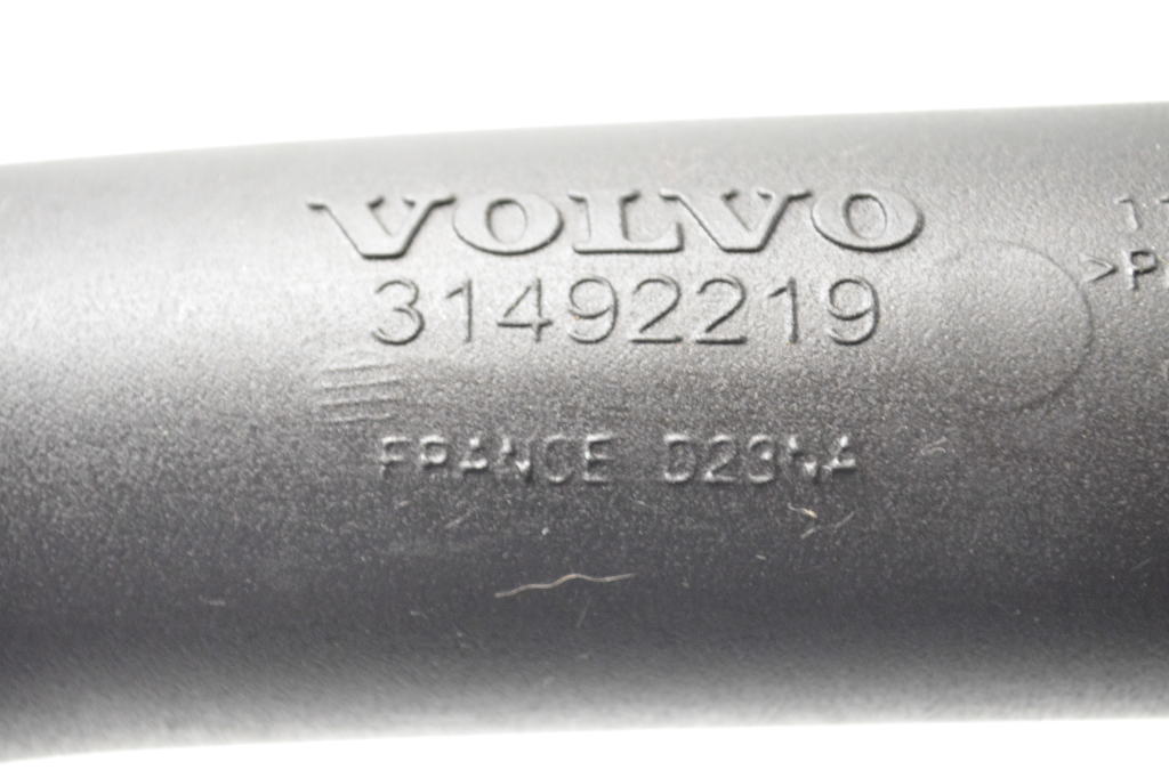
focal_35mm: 82
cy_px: 389
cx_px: 584
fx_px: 2678
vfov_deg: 16.5
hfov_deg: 24.6
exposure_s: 1/100
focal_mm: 55
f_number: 5.6
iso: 6400
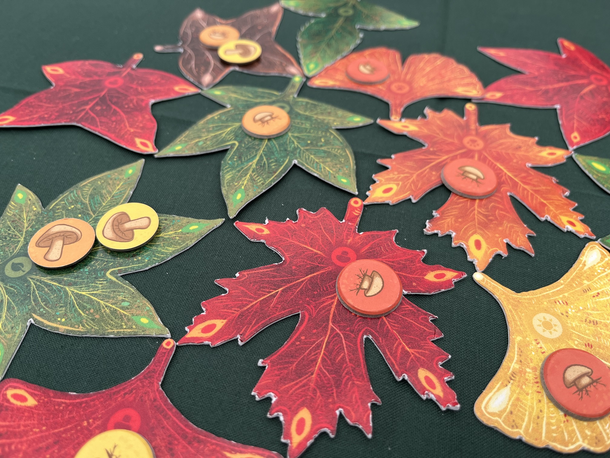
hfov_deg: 67.3
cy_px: 229
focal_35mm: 26
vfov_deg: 53.1
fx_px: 458
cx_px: 305
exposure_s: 1/122
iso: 50
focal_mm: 5.1
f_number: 1.6
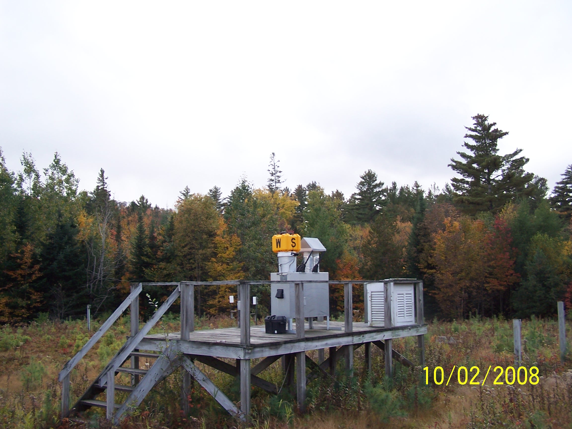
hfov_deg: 49.0
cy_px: 214
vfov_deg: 37.7
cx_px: 286
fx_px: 628
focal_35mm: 38
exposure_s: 1/350
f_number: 2.8
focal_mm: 6.3
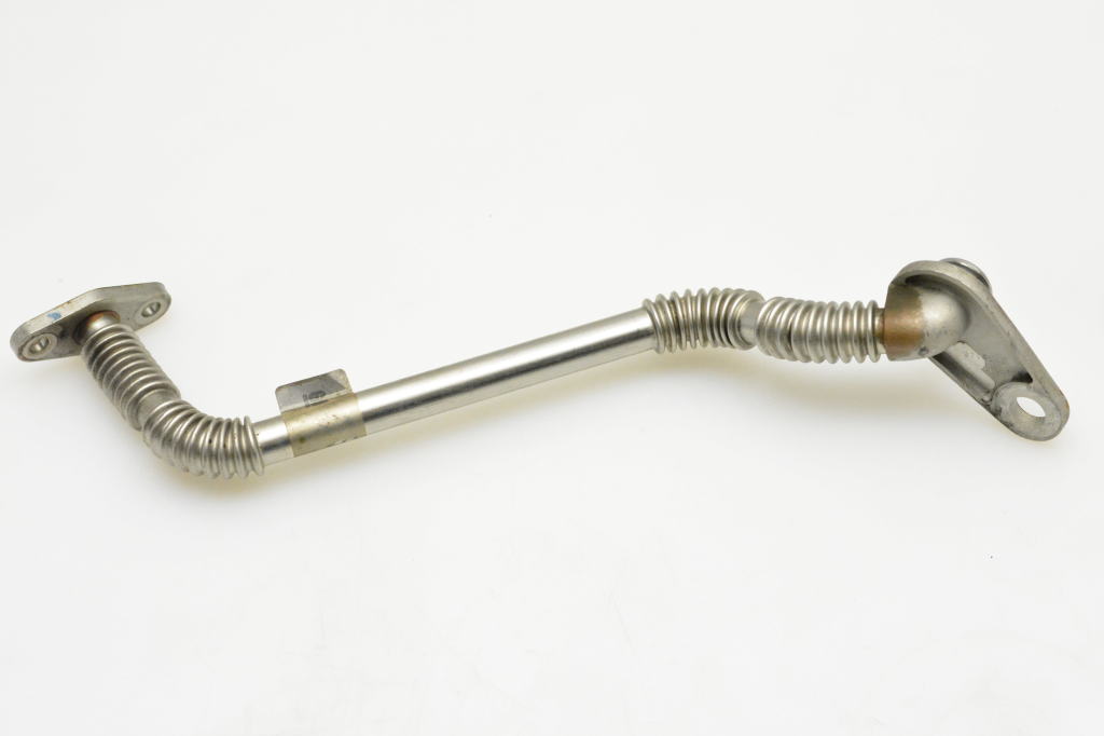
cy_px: 368
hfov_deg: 28.1
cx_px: 552
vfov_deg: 18.9
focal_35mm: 72
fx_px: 2207
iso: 6400
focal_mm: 48
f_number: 10
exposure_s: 1/400
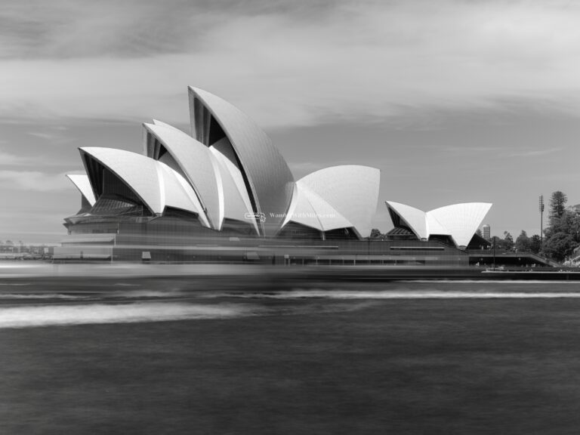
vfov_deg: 17.0
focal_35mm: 87
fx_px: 1458
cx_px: 290
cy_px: 218
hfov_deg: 22.5
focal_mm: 110
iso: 100
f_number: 11
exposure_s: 8
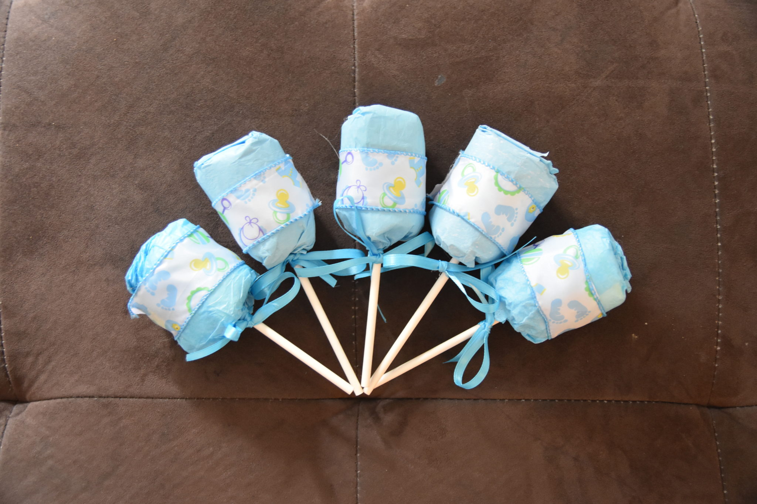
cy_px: 252
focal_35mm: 36
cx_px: 378
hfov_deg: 53.1
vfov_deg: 36.9
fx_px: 757
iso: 1600
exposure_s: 1/60
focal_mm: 24
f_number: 2.8
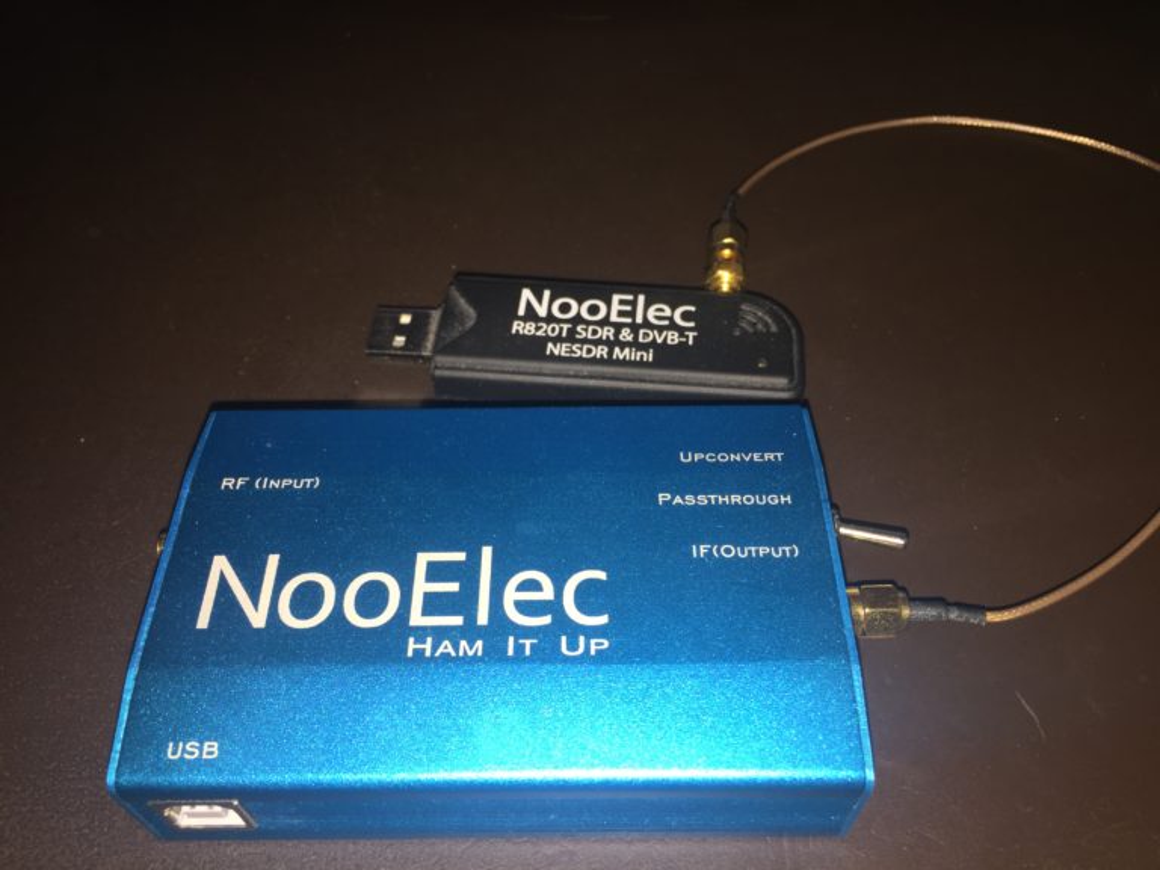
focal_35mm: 29
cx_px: 580
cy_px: 435
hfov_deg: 61.7
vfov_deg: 48.2
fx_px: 972
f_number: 2.2
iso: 32
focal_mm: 4.15
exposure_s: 1/69
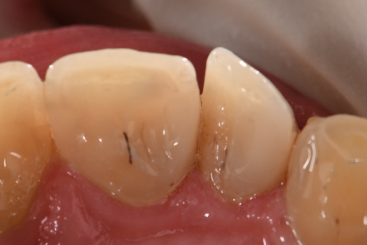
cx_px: 184
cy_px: 122
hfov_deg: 13.1
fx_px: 1600
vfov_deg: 8.7
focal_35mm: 157
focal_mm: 105
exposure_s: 1/125
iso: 200
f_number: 32
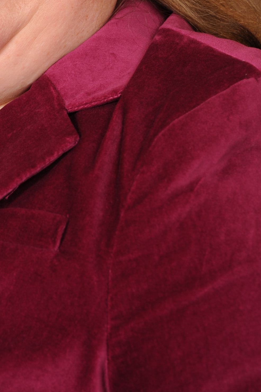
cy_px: 41
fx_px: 2656
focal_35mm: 244
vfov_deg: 8.4
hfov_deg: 5.6
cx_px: 7
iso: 200
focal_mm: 85
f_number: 5.6
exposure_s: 1/125
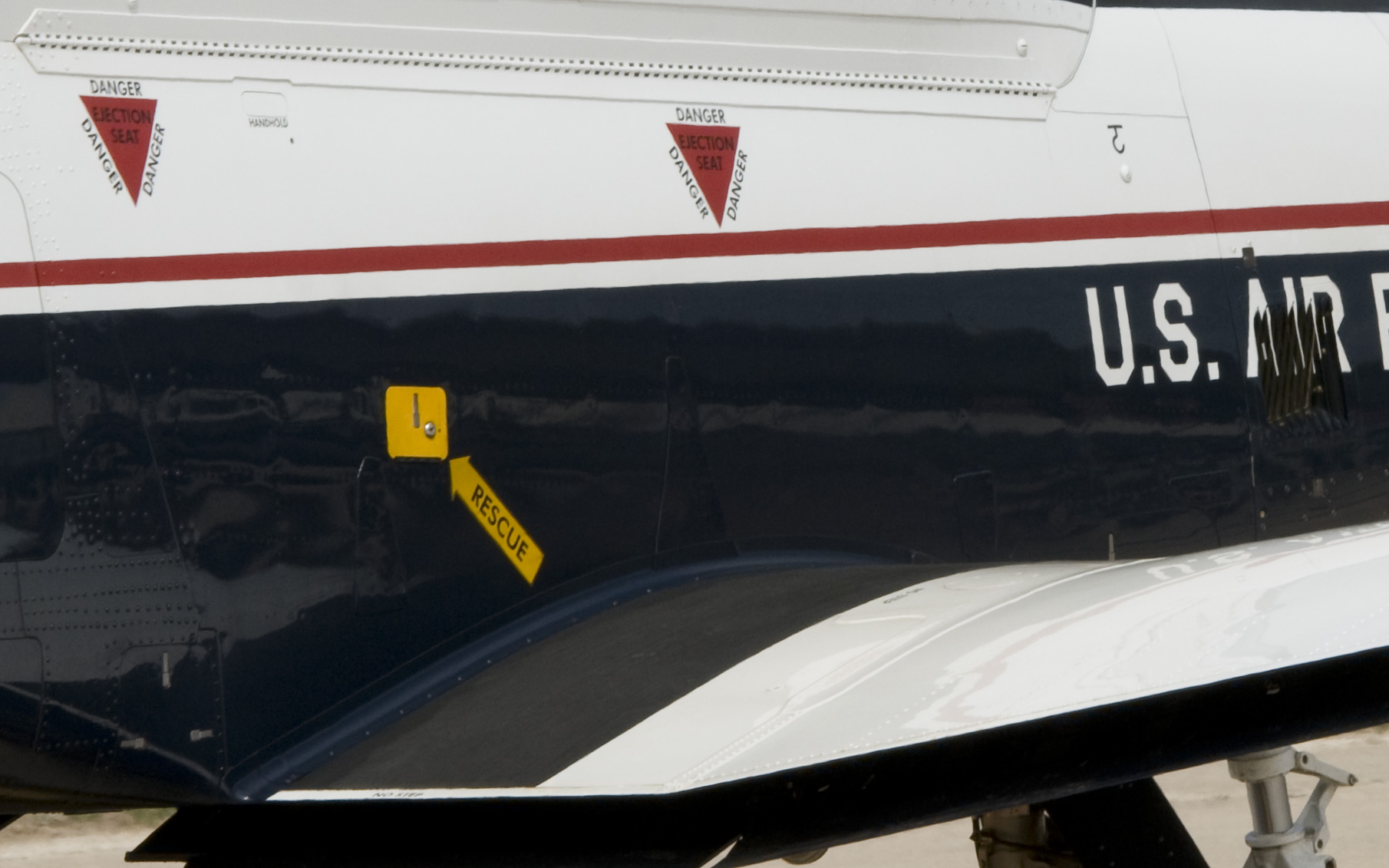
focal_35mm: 669
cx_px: 1179
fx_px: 25331
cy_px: 233
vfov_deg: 2.0
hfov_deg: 3.1
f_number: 16
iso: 200
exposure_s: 1/250
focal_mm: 185
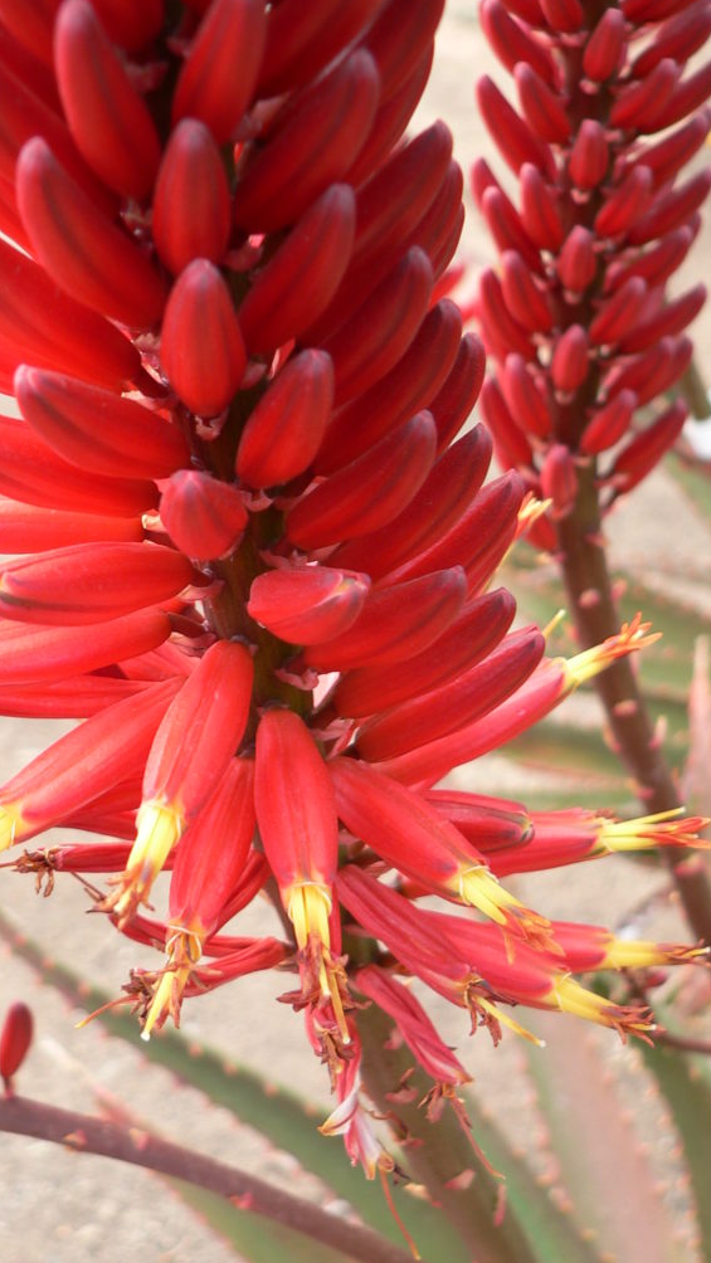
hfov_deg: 23.9
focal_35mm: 50
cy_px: 626
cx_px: 240
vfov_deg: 41.3
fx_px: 1675
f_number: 2.8
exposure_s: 1/60
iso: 80
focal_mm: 7.4
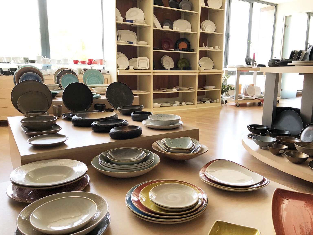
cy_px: 118
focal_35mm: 29
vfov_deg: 48.2
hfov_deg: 61.7
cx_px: 156
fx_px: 262
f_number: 2.2
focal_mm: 4.15
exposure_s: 1/30
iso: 125
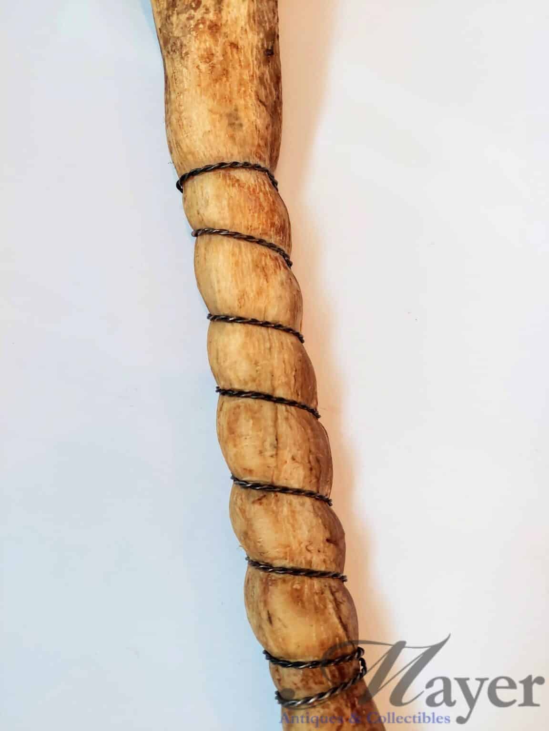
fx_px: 508
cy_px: 366
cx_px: 274
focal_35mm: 24
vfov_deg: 71.6
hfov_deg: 56.8
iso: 125
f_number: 1.8
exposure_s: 1/100
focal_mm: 5.23
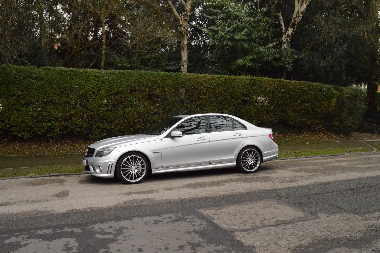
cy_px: 126
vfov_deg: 39.9
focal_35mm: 33
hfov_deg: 57.3
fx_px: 348
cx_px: 190
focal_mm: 22
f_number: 11
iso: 6400
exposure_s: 1/500
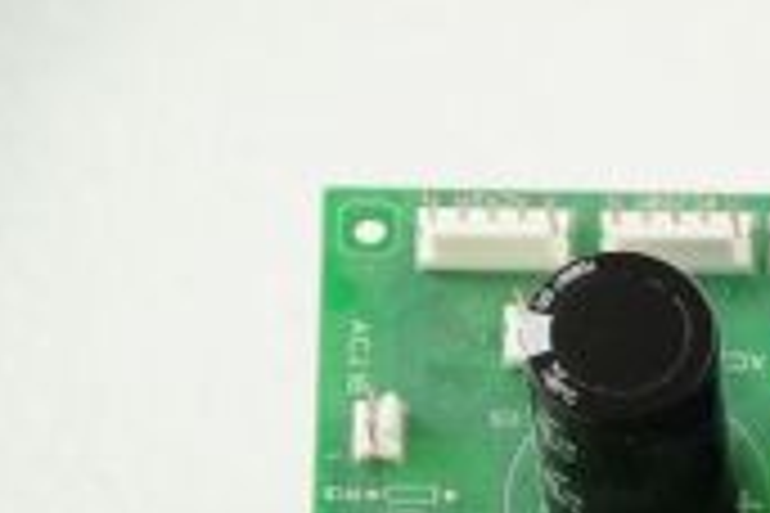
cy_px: 776
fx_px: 8983
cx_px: 1328
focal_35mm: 420
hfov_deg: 4.9
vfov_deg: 3.3
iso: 800
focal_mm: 120
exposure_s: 1/100
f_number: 7.1
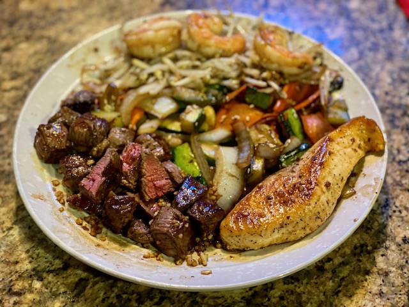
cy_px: 154
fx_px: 614
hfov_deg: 36.8
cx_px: 204
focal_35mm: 52
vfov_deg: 28.0
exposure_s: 1/15
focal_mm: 6
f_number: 2
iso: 500
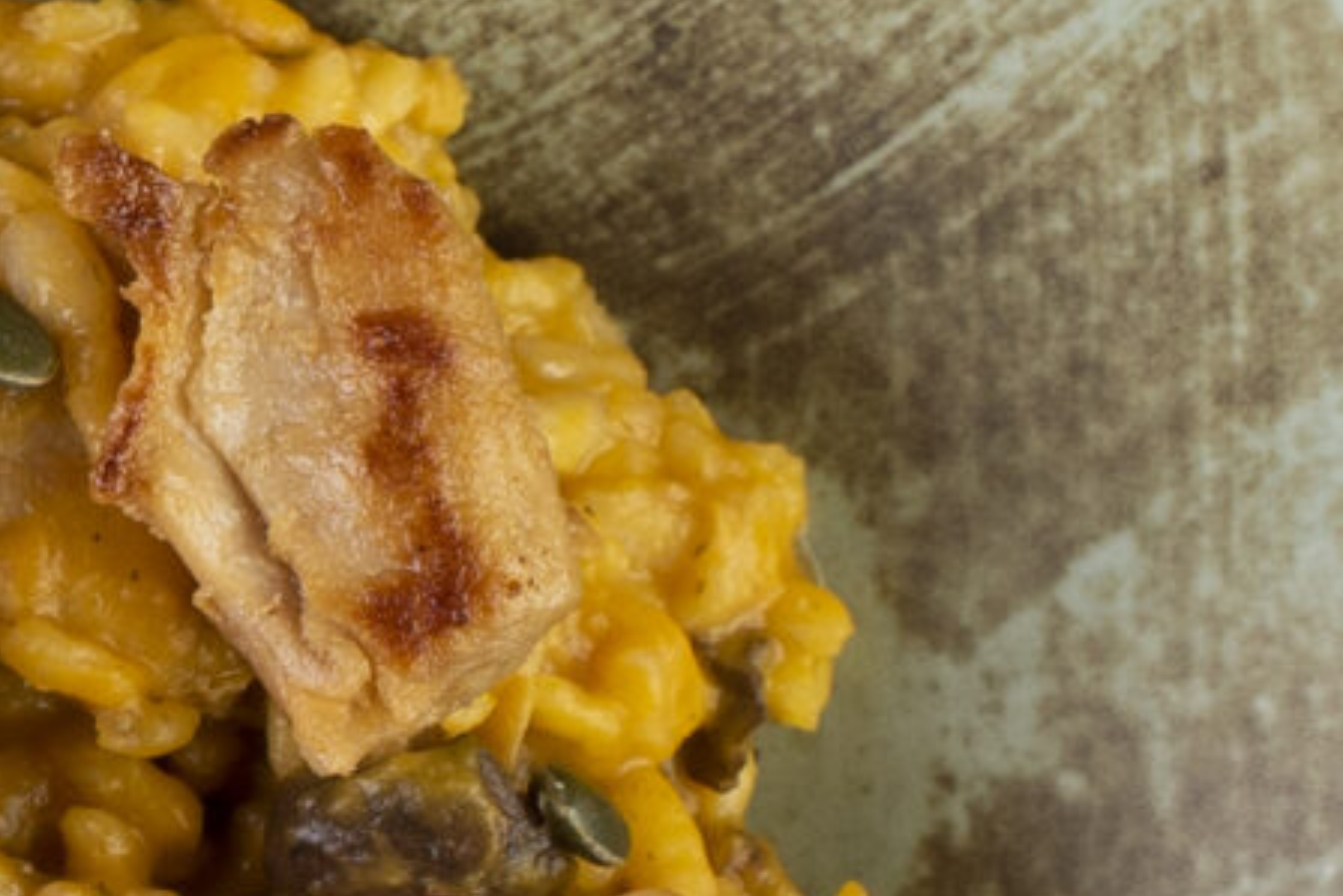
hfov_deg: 7.1
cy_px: 1046
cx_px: -839
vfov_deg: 4.8
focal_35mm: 286
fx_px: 10672
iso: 200
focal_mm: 50
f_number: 7.1
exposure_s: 1/60
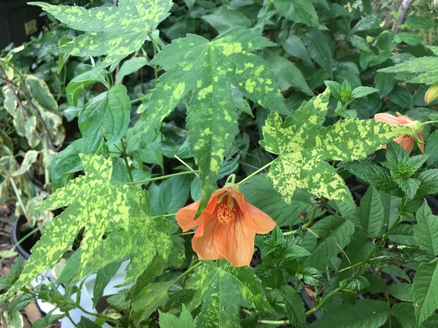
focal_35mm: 29
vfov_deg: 48.2
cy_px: 164
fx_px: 367
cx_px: 219
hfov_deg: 61.7
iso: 40
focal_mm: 4.15
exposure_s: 1/15
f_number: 2.2
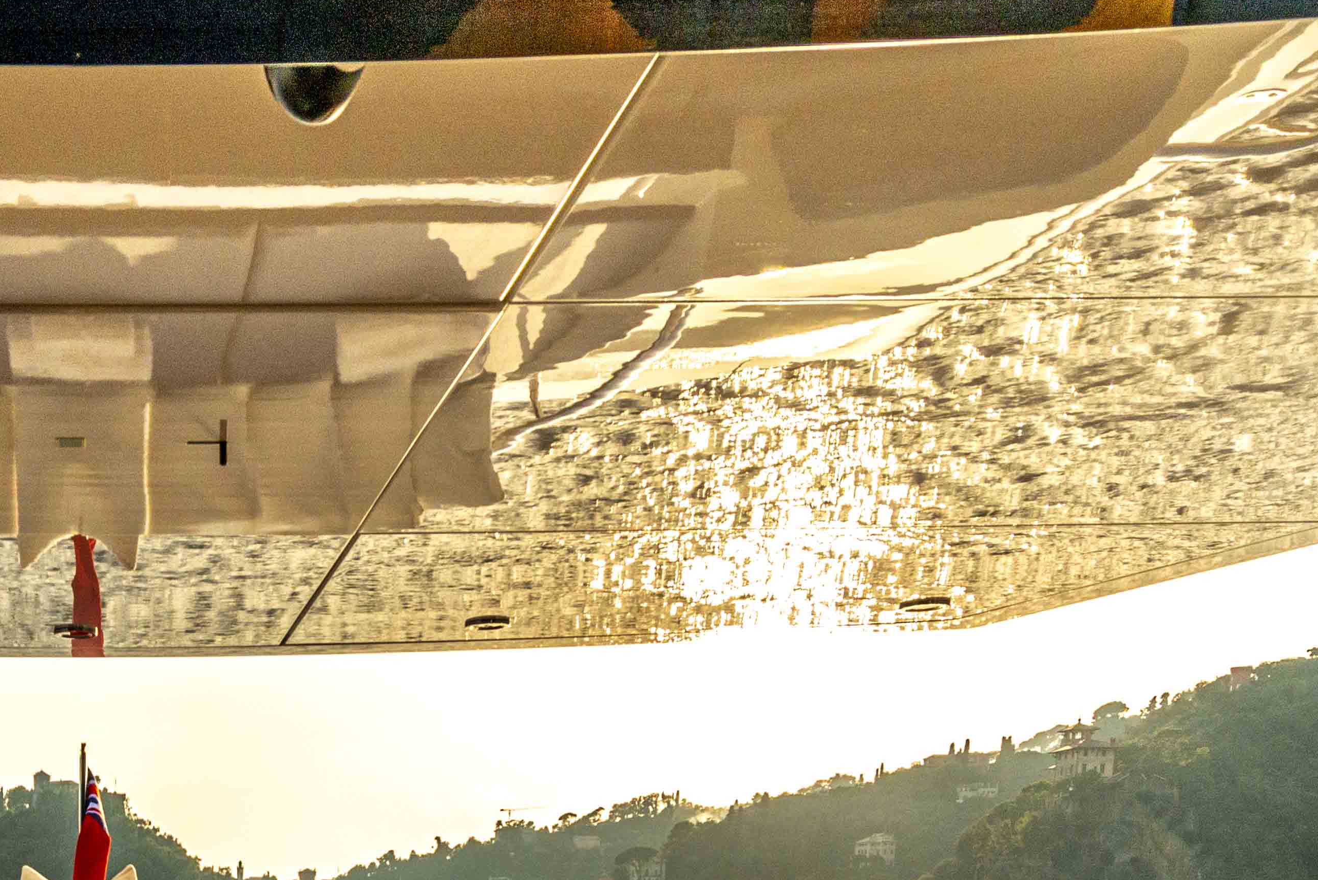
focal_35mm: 43
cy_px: 1191
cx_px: 89
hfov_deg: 41.2
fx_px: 1575
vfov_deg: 25.9
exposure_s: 1/1250
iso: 400
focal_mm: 15
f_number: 9
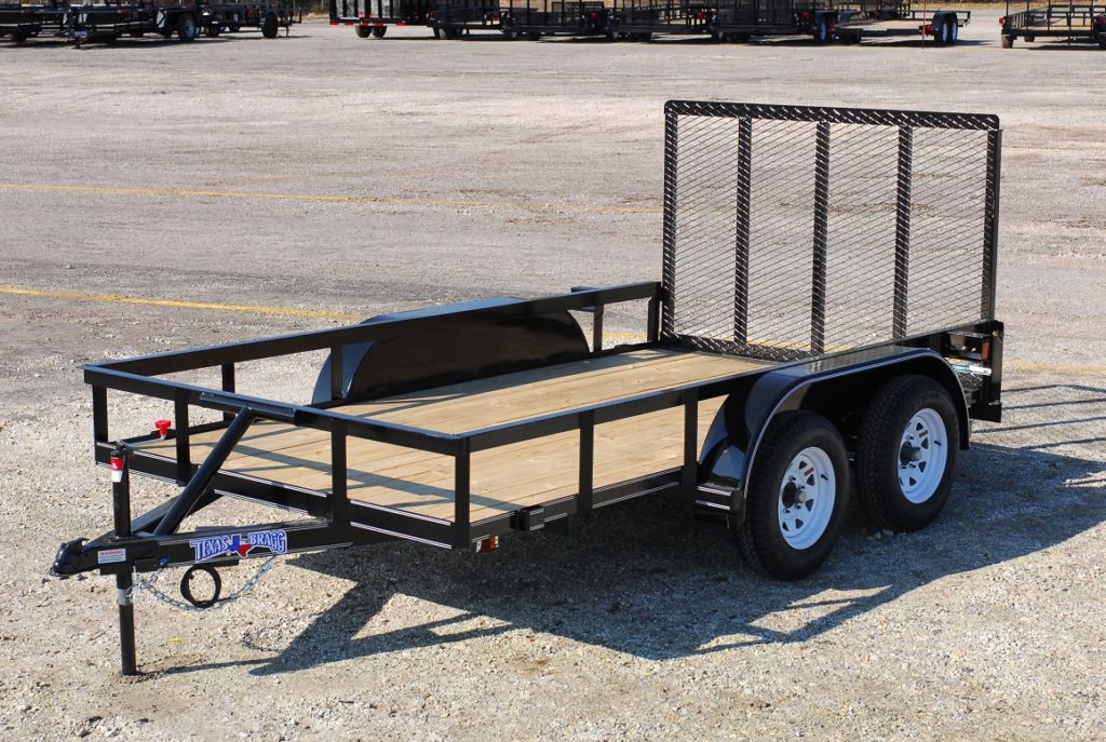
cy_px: 371
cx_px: 553
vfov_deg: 20.2
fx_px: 2078
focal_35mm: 68
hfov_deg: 29.8
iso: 400
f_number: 8
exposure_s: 1/750
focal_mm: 45
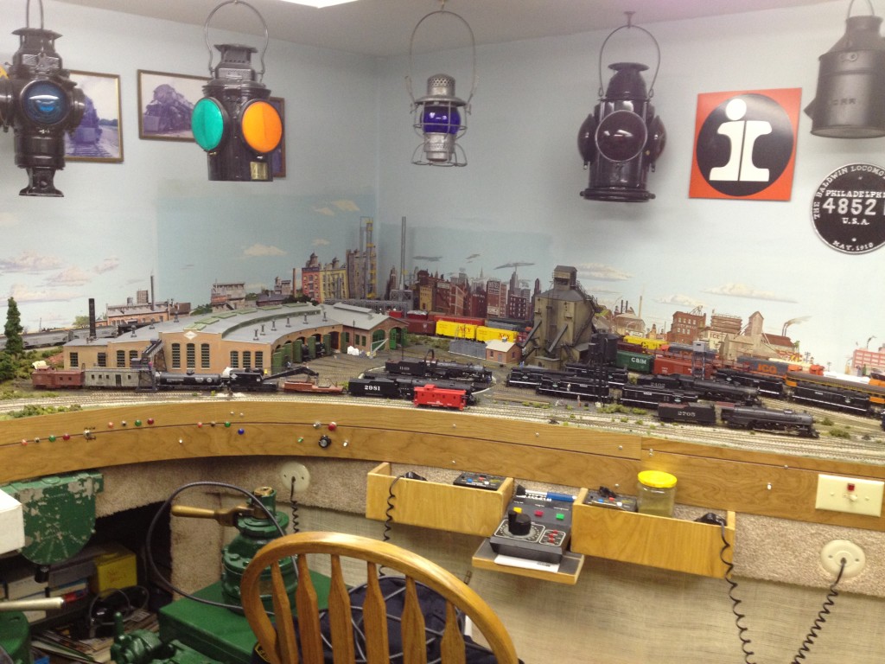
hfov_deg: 52.6
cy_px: 332
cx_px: 442
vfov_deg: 40.7
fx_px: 895
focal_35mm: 35
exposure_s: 1/20
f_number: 2.4
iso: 160
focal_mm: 4.28
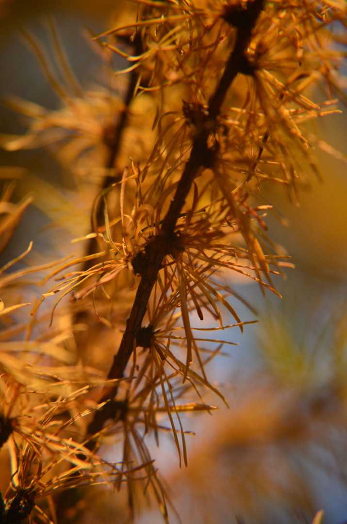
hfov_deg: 13.0
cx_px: 174
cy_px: 262
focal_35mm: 105
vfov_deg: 19.5
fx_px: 1525
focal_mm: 70
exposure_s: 1/125
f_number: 5.6
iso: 250
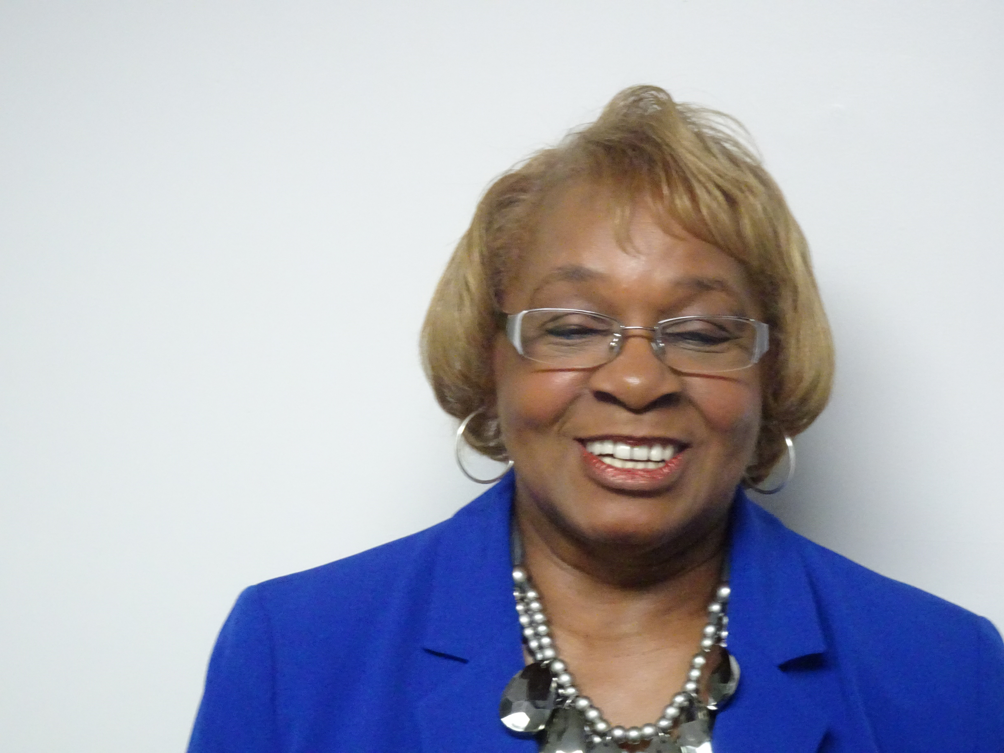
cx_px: 502
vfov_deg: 15.4
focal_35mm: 96
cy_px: 376
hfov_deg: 20.4
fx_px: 2784
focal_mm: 16.46
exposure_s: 1/60
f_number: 5
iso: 1600
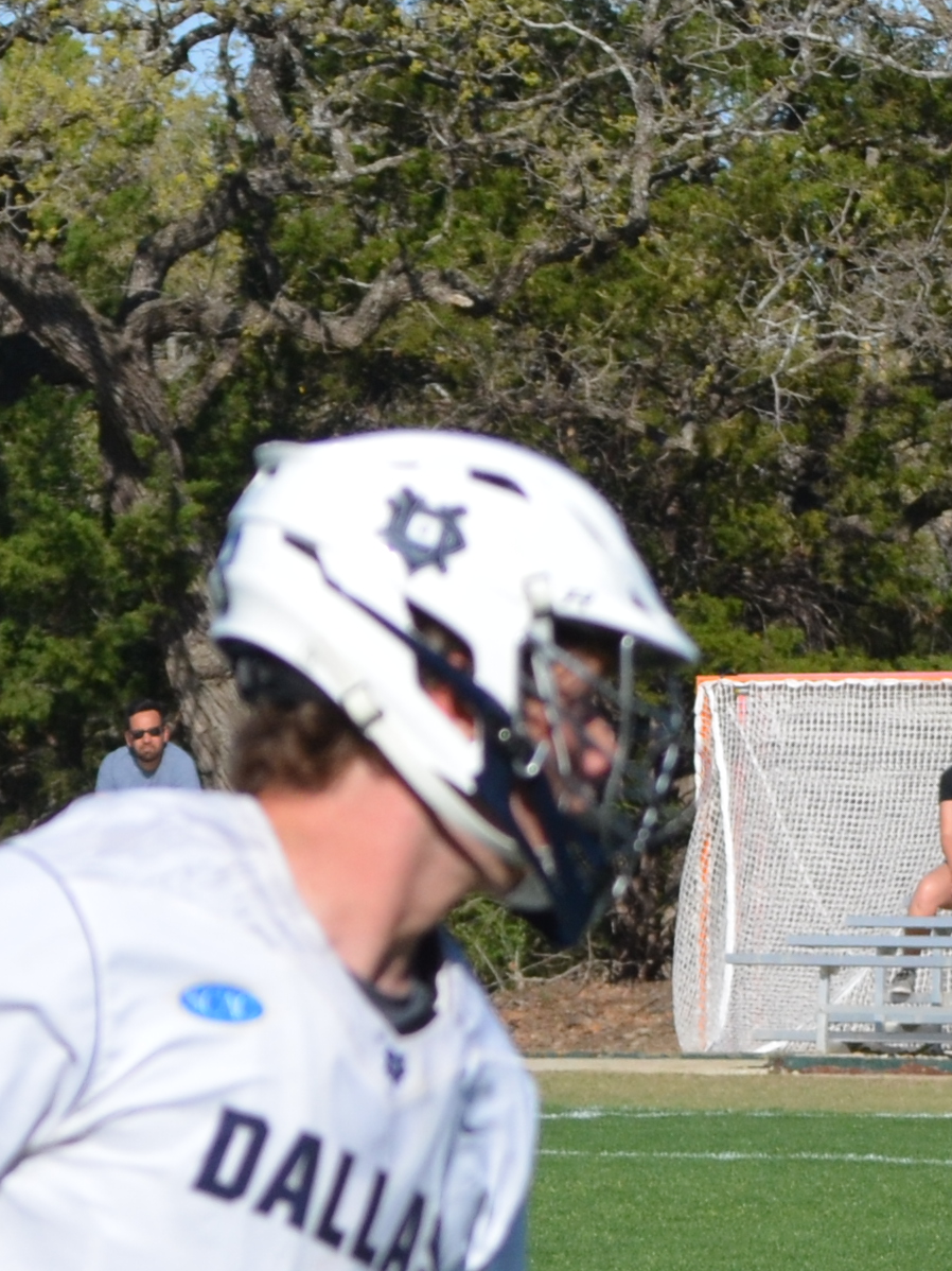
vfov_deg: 3.7
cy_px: 1435
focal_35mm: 533
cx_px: 458
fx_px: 19552
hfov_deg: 2.8
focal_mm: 90
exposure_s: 1/1600
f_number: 7.1
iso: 400
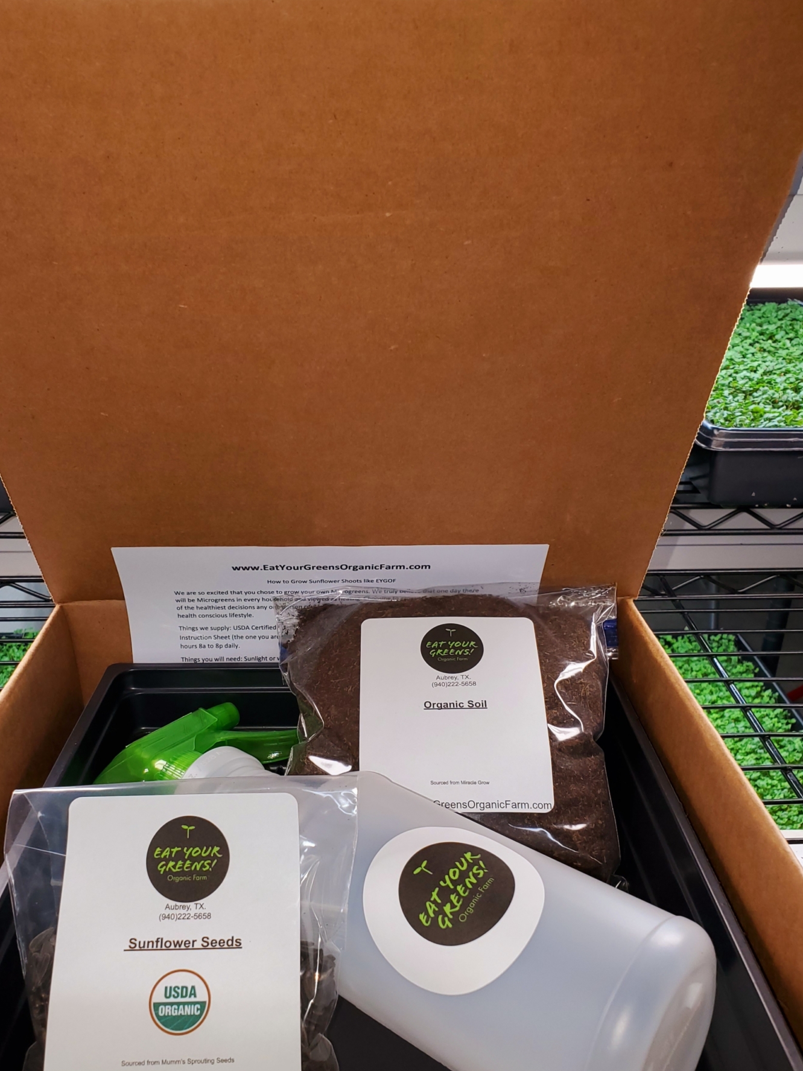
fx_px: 928
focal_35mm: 30
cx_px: 344
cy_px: 579
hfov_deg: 46.7
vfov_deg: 59.9
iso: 64
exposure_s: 1/120
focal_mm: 4.3
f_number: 2.4
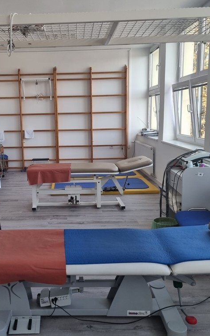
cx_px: 64
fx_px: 339
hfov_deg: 34.0
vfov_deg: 52.7
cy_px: 167
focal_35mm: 37
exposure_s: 1/100
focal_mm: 5.4
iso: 80
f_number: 1.8
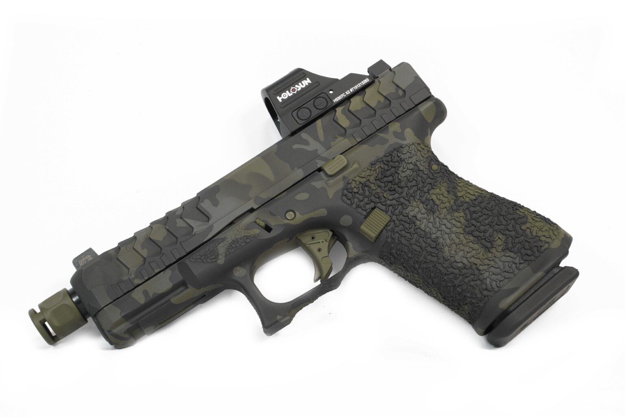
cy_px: 208
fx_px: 1077
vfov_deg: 21.9
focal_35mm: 62
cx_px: 312
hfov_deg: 32.4
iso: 1600
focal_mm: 62
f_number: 14
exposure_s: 1/80
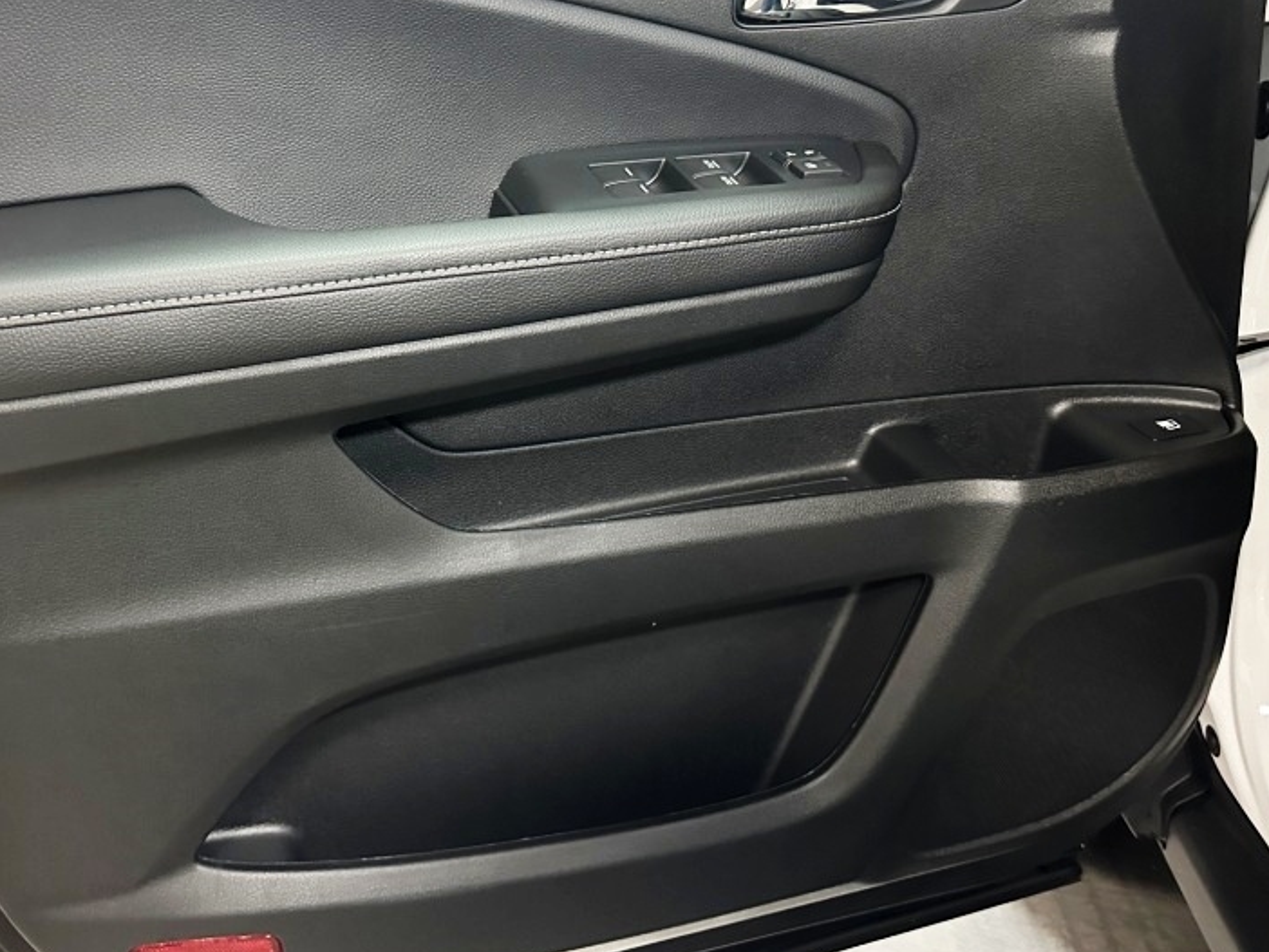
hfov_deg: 52.1
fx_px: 1284
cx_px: 488
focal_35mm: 35
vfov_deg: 40.2
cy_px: 311
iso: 800
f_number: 1.78
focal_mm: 6.86
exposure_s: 1/40
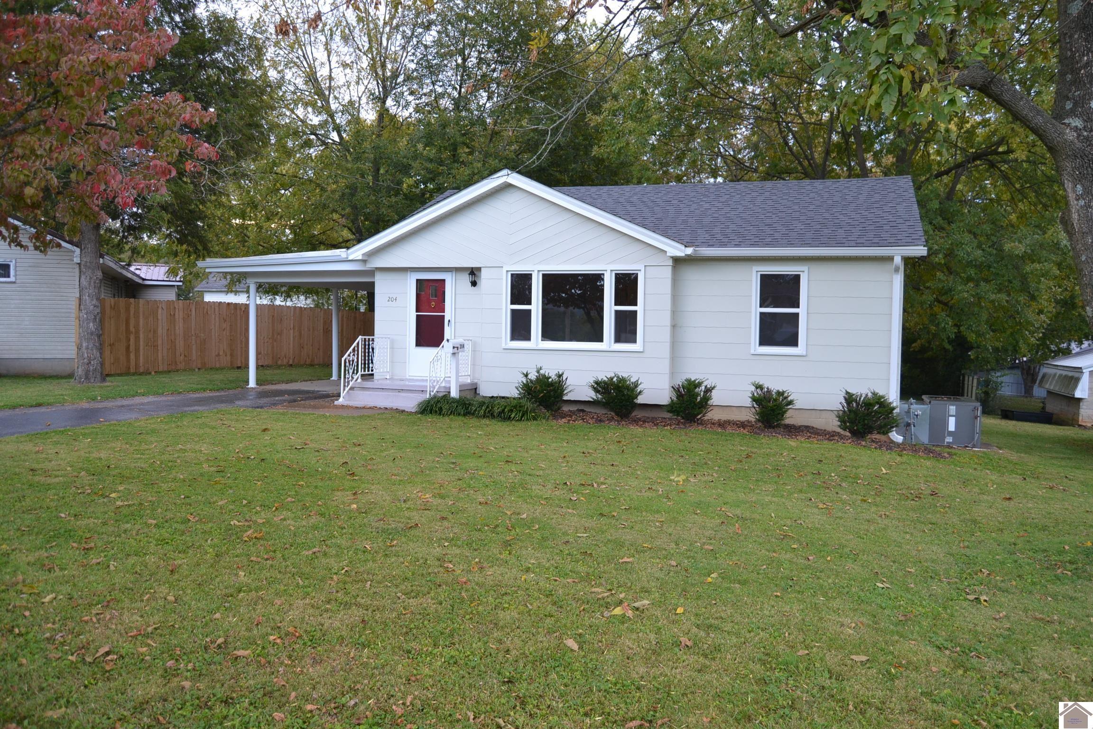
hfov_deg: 67.4
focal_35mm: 27
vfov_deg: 47.9
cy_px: 364
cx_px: 546
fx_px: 820
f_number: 4.5
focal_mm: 18
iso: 400
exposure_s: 1/80
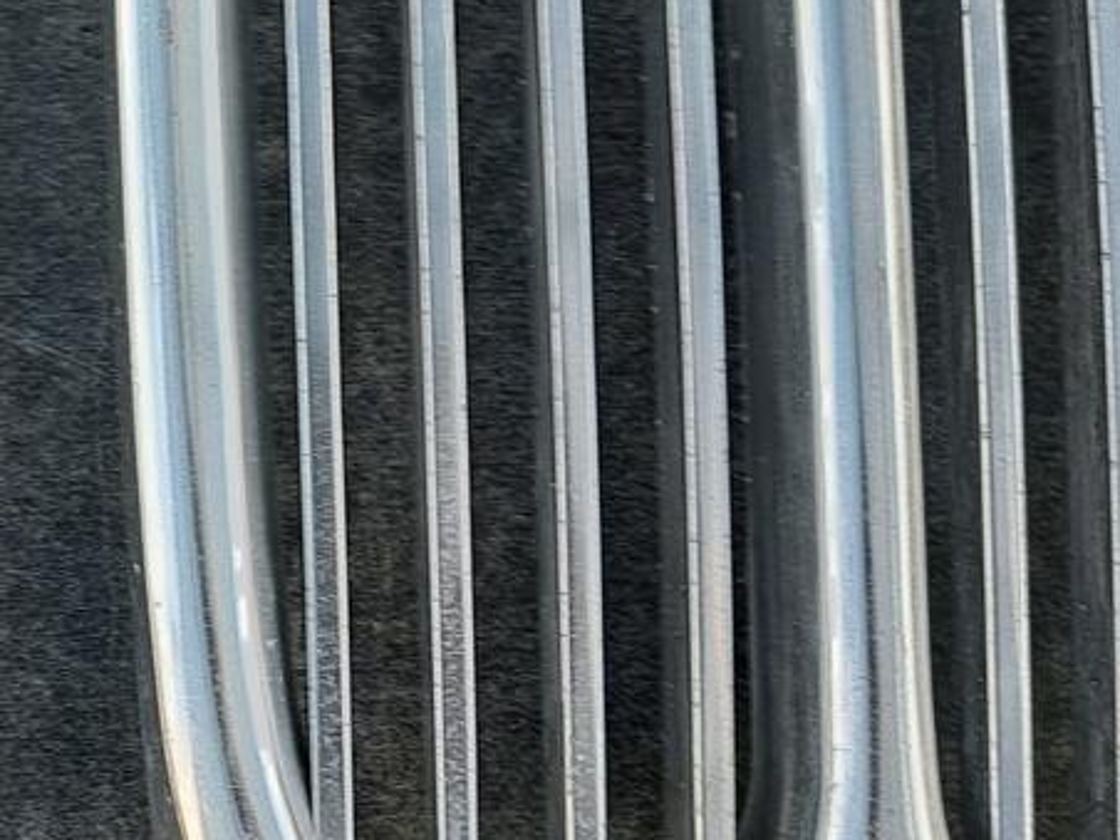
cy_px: 206
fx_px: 2750
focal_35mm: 85
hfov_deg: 22.2
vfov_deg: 17.3
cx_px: 20
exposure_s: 1/100
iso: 50
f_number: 1.8
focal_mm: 5.23
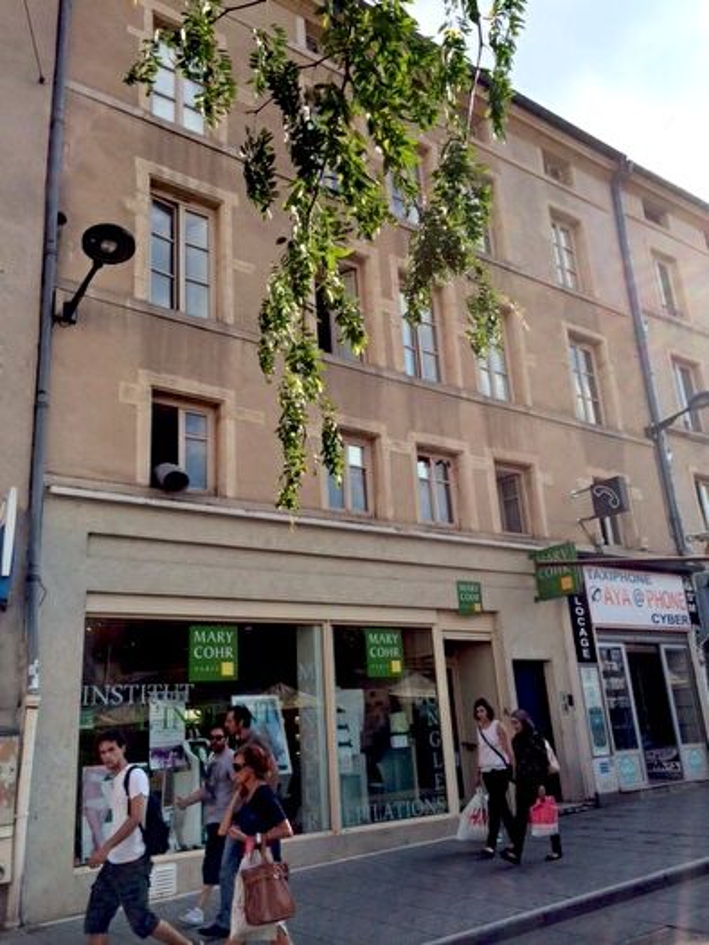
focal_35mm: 30
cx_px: 354
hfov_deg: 46.8
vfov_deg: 60.0
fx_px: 819
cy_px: 472
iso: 40
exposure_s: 1/1580
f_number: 2.2
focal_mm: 4.12
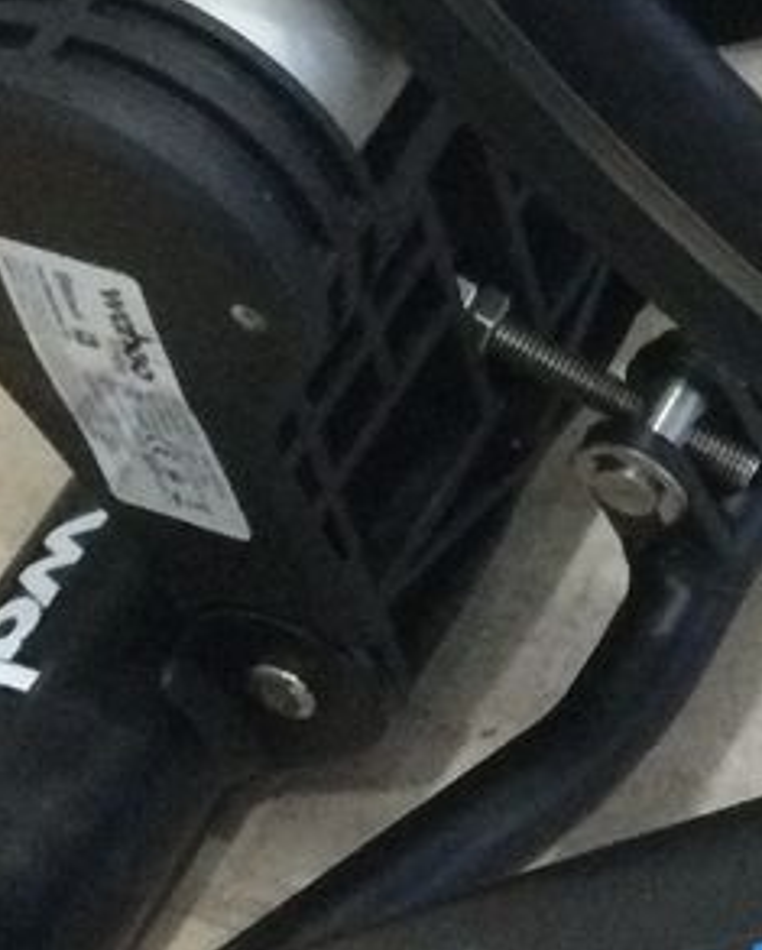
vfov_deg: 11.6
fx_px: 4644
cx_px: 1339
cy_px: 97
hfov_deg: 9.0
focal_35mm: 165
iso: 200
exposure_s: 1/25
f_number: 2.4
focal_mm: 3.3
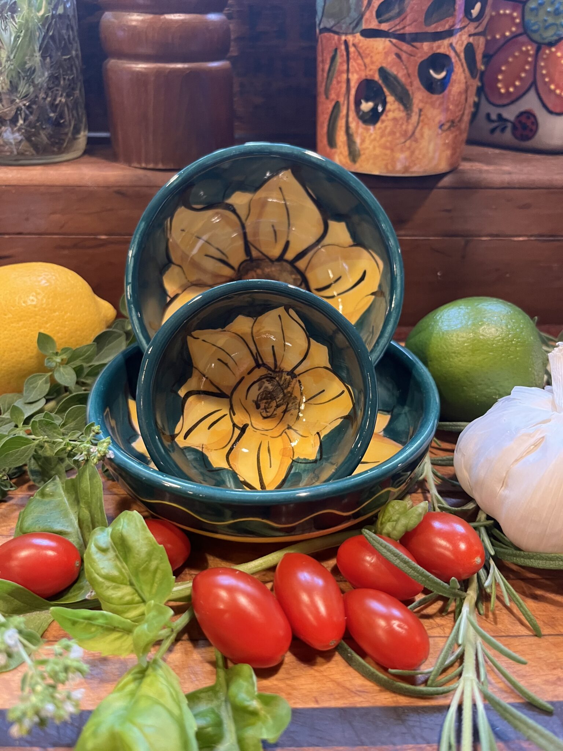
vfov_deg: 67.3
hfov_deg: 53.1
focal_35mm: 26
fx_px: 564
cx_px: 282
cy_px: 376
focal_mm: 5.1
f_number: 1.6
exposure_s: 1/60
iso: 500
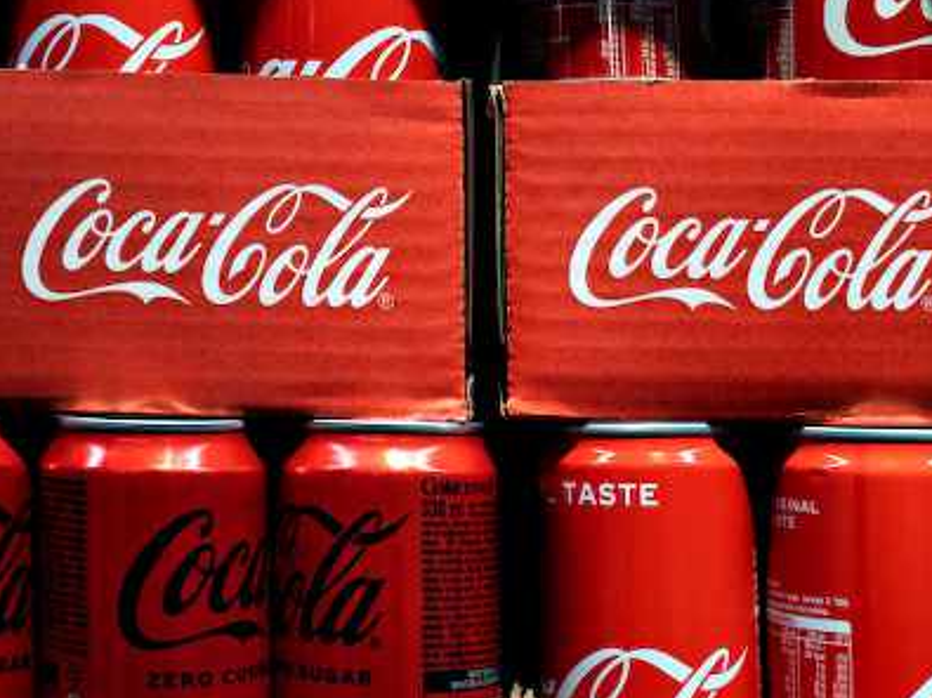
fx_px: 2073
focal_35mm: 77
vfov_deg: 19.0
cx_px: 484
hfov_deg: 25.3
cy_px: 203
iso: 400
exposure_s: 1/100
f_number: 3.5
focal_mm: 19
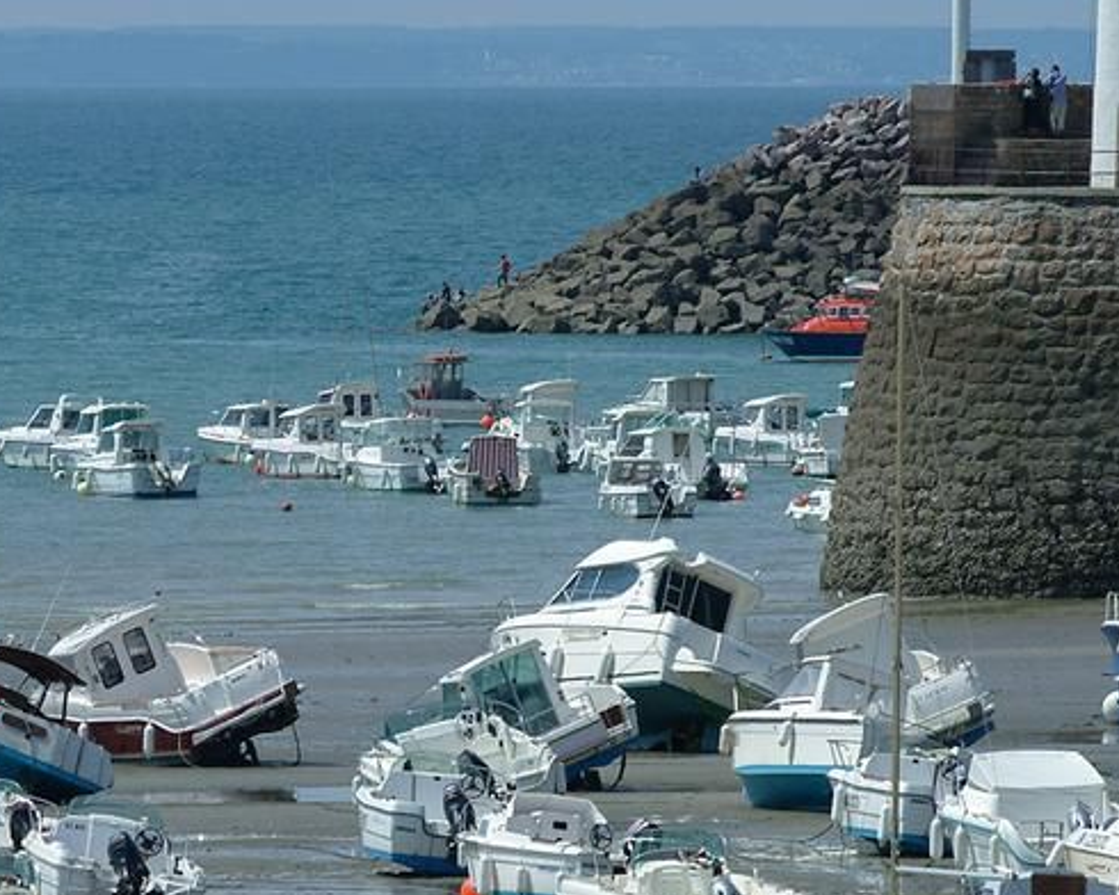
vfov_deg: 2.9
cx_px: 96
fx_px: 17586
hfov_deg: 3.6
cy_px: 400
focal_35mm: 531
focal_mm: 154
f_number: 6.7
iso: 100
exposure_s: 1/750
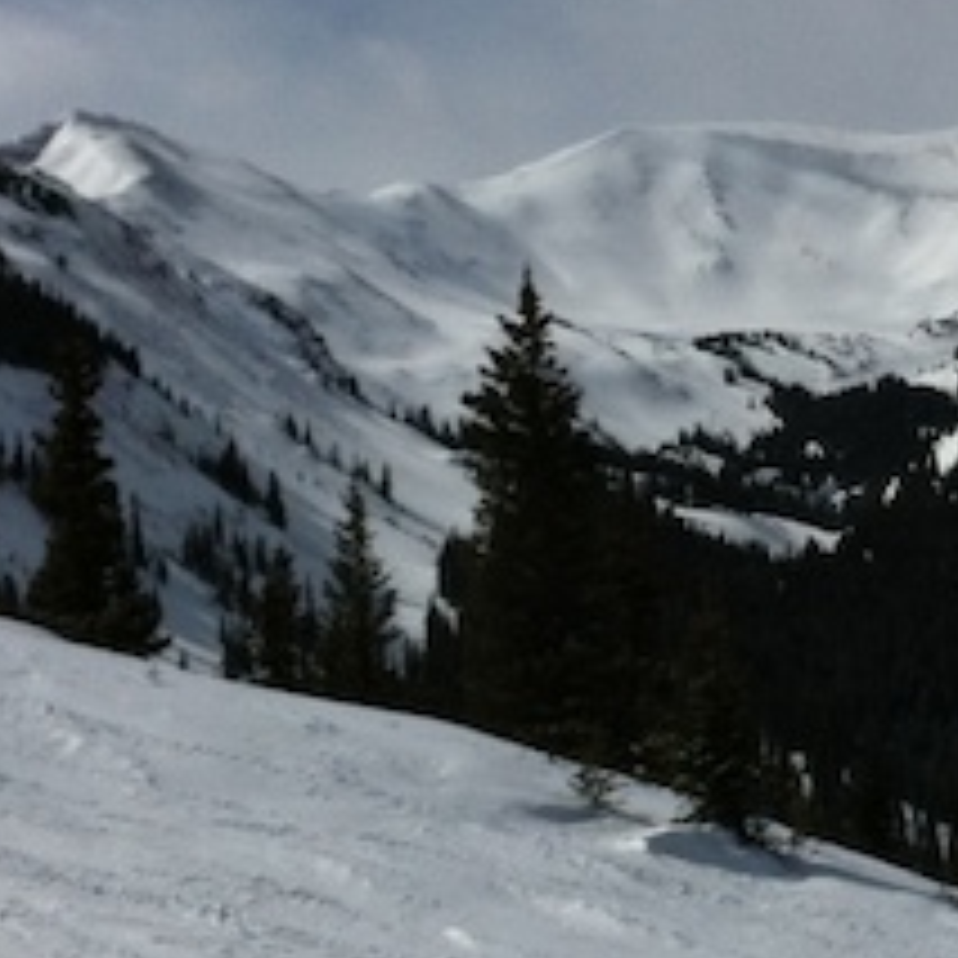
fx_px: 3632
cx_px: 909
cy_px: 450
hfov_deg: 14.8
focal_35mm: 116
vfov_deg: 15.0
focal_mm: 3.85
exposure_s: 1/6033
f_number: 2.8
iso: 80
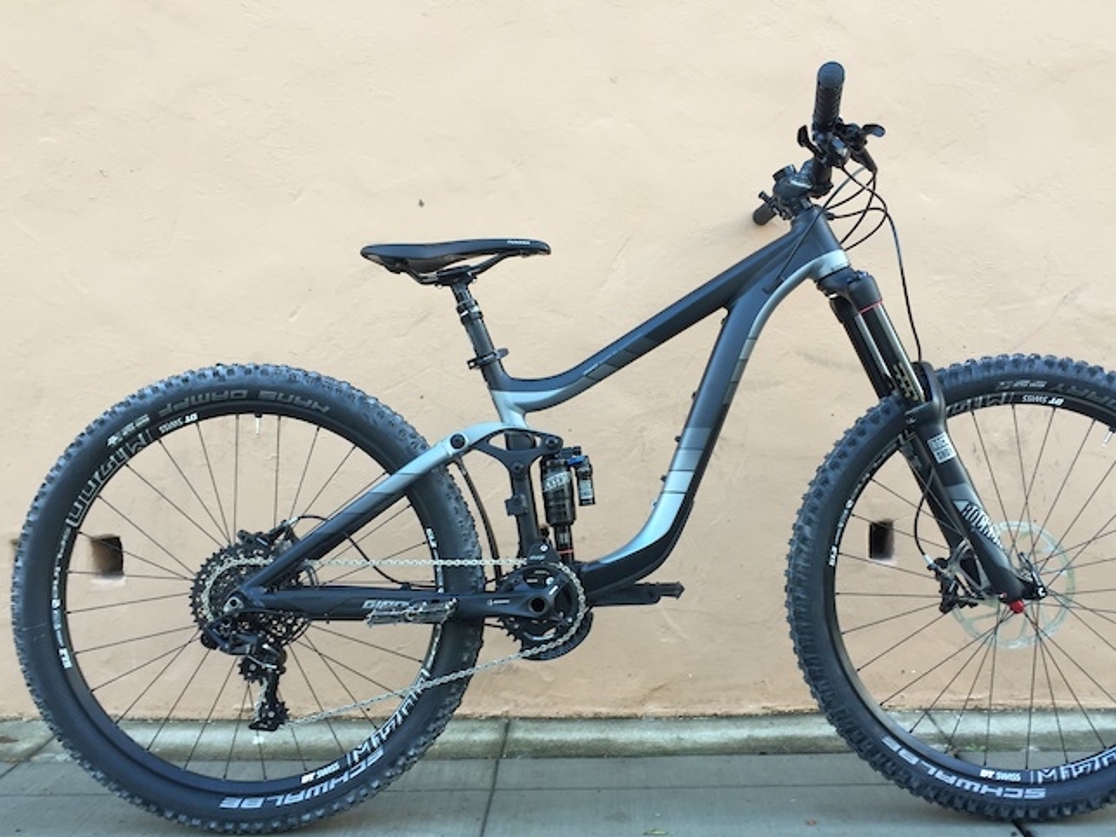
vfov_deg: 39.5
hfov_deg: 51.3
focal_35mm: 36
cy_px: 490
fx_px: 1161
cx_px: 610
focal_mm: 4.15
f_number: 2.2
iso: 40
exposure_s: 1/60
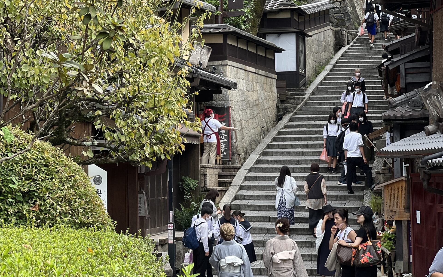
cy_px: 91
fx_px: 1316
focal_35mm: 109
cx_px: 221
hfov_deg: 19.1
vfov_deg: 12.0
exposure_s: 1/156
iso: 32
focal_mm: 9
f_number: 2.8
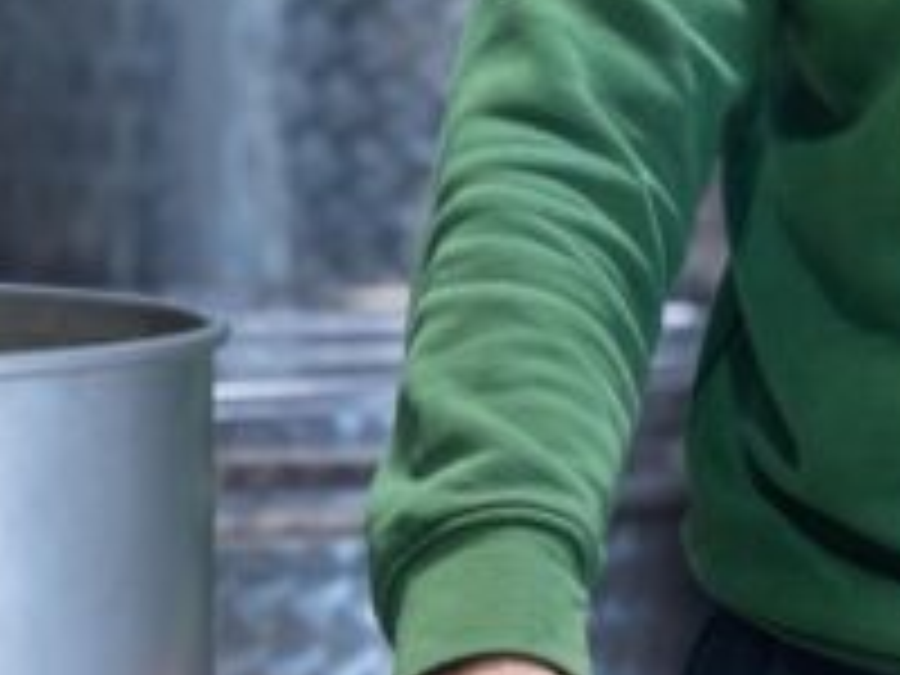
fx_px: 15964
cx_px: 752
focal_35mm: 614
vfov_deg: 2.4
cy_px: 209
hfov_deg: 3.2
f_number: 2.8
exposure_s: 1/60
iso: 360
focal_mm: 125
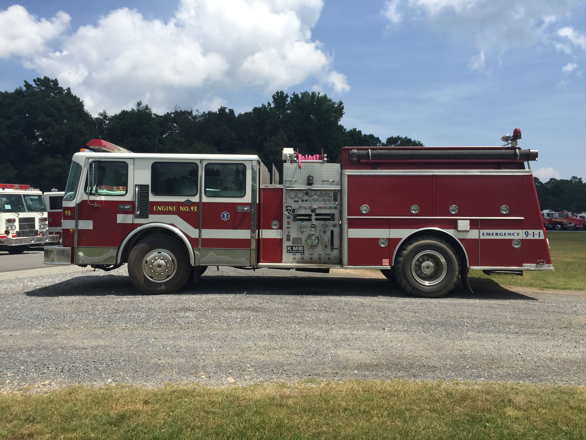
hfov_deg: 61.7
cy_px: 220
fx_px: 491
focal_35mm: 29
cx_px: 293
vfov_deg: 48.2
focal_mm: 4.15
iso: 32
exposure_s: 1/1883
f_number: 2.2
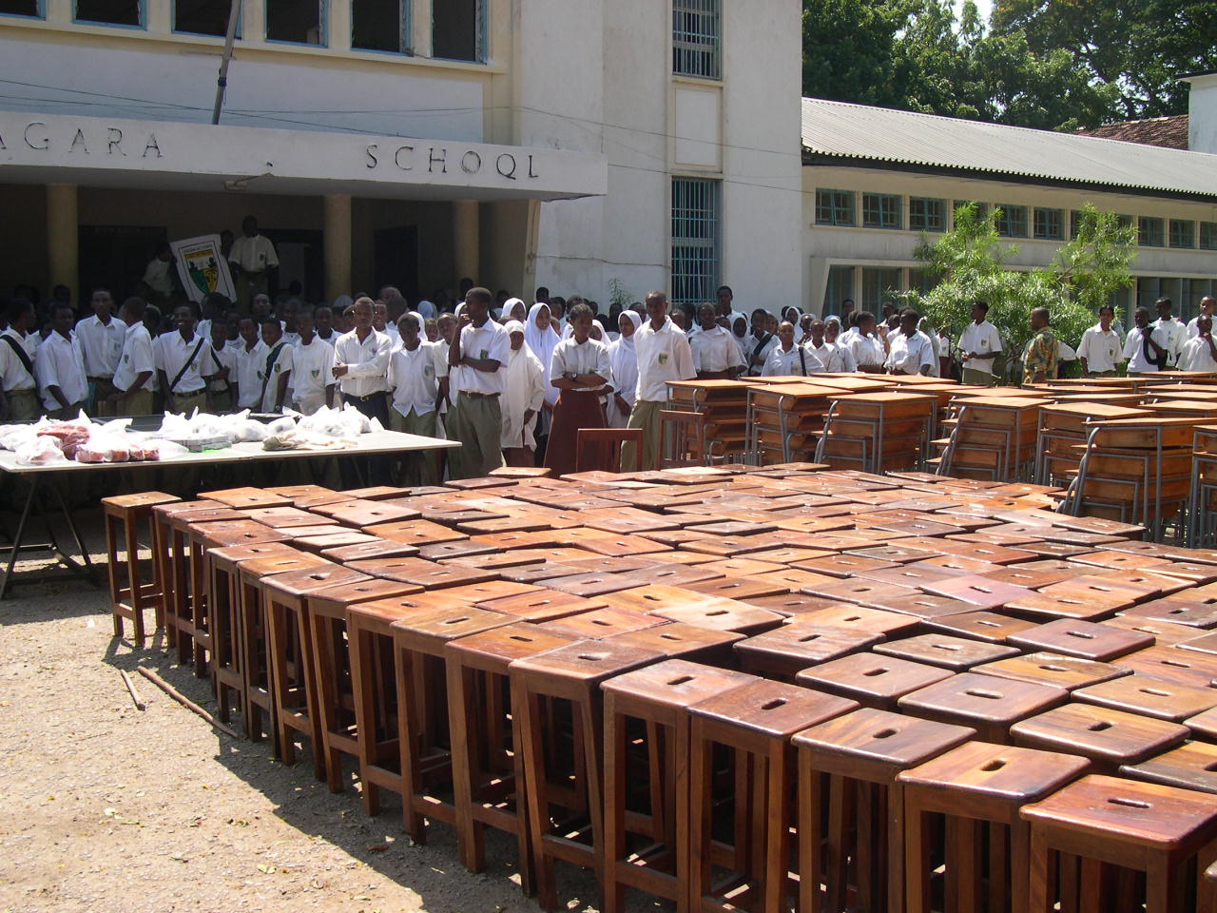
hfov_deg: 49.0
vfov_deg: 37.7
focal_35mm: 38
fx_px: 1336
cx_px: 608
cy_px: 456
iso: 100
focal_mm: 8
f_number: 7.6
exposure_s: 1/109
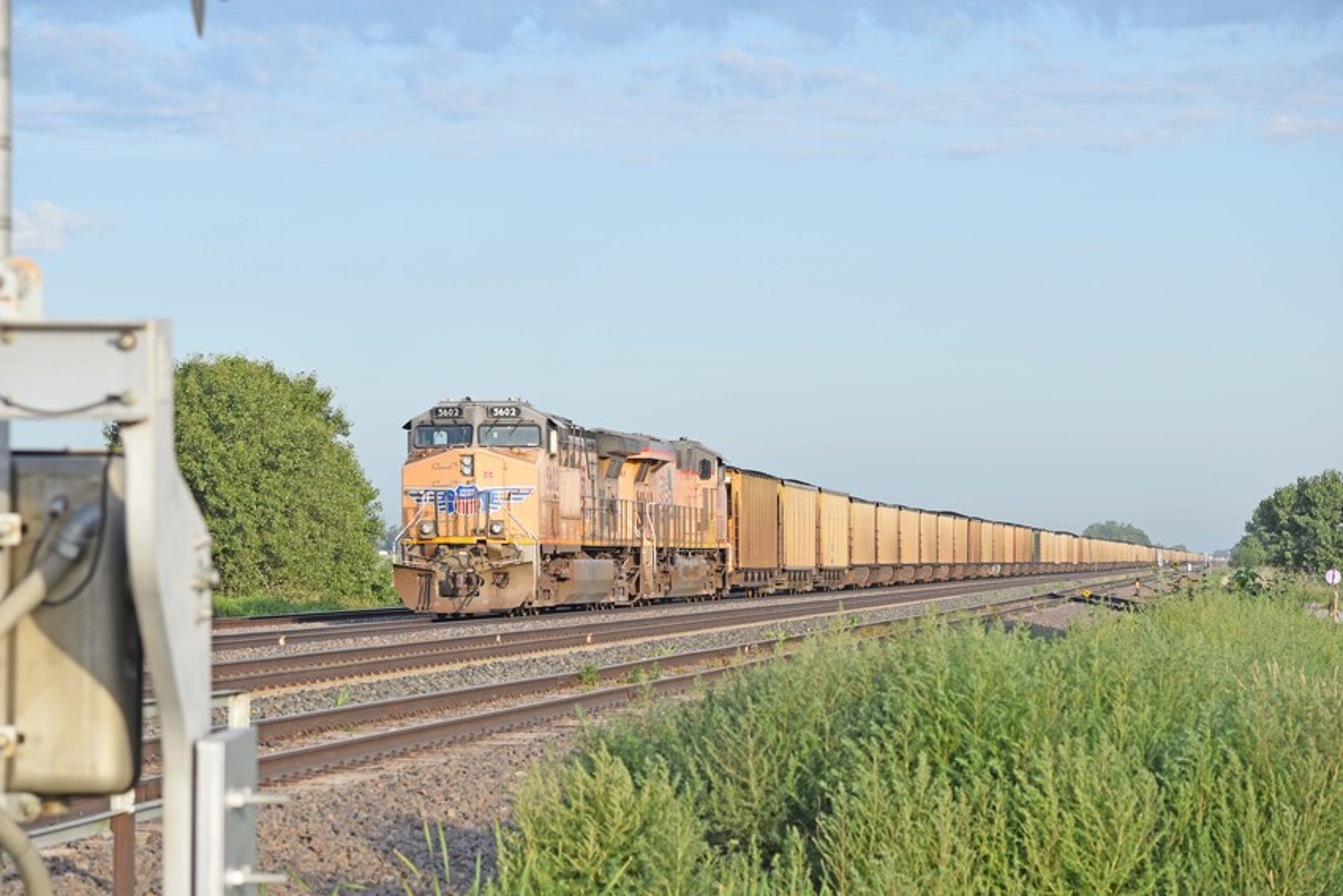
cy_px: 448
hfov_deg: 16.1
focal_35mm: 128
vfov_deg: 10.8
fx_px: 4757
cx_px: 672
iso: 140
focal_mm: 85
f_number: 8
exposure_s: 1/250
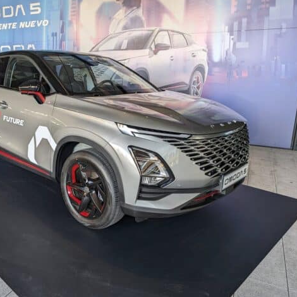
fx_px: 291
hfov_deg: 52.6
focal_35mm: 30
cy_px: 143
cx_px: 90
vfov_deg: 54.0
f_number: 1.68
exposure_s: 1/33.9
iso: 20
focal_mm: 6.9
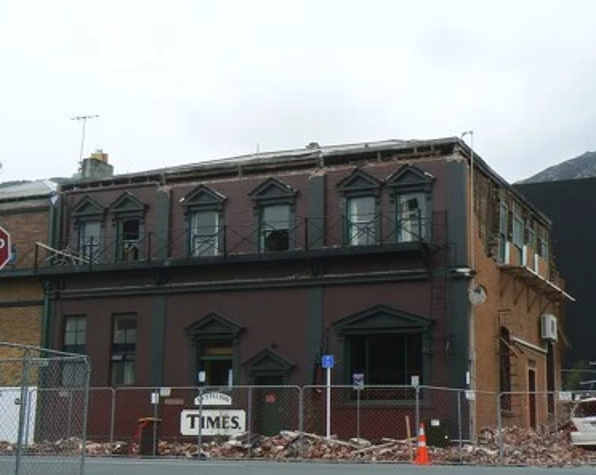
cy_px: 237
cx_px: 292
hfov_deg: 30.5
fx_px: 1093
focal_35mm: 62
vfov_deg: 24.6
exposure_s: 1/500
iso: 80
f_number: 5.6
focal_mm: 9.9
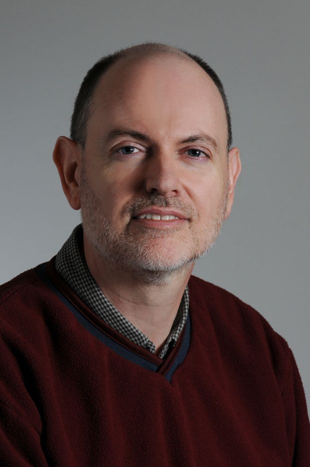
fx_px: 2718
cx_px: 155
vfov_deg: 9.8
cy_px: 234
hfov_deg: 6.5
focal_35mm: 210
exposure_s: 1/160
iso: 400
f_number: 8
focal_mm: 140
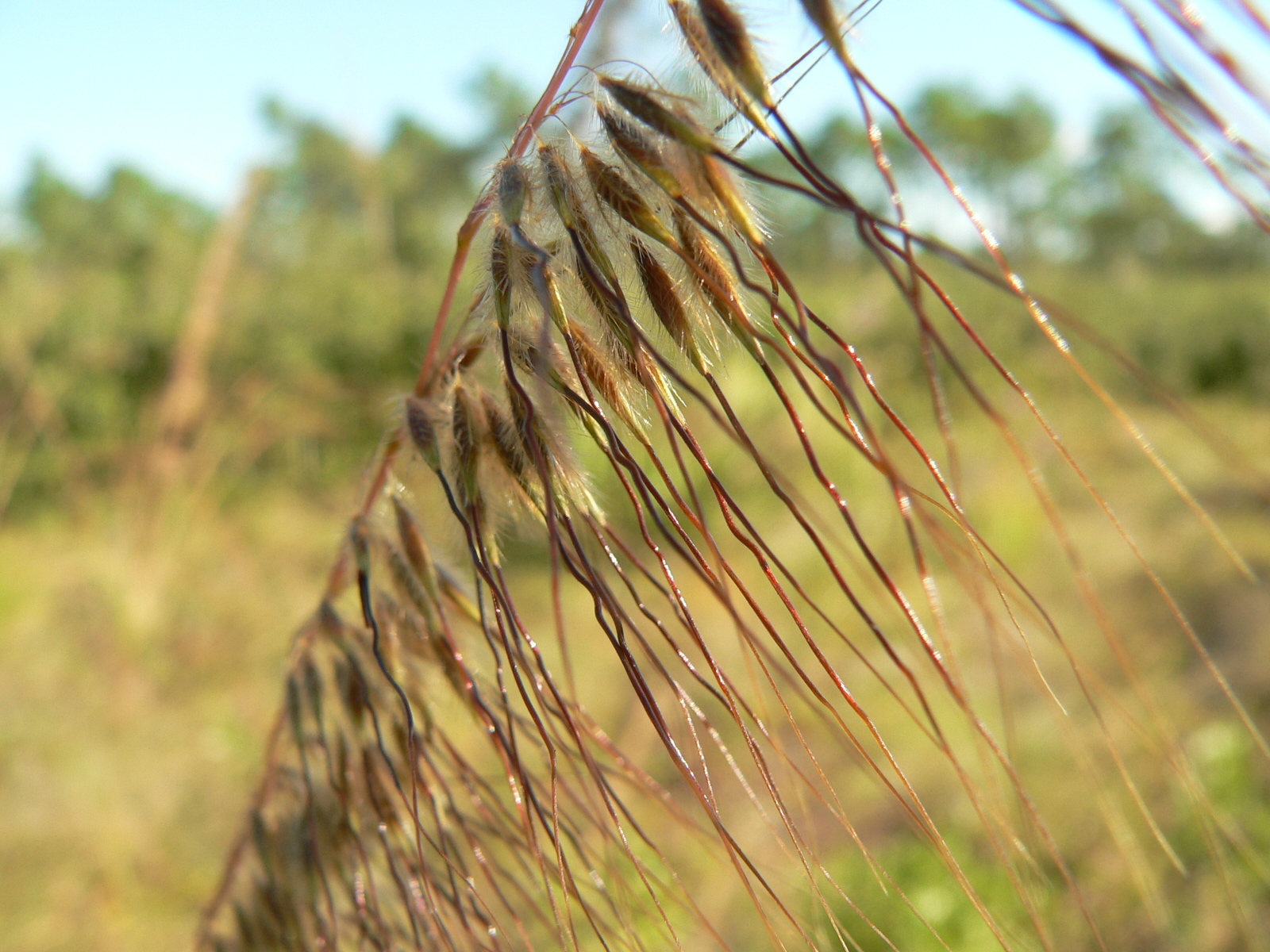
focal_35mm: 36
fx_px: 1321
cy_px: 476
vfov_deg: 39.7
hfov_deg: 51.4
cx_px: 635
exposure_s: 1/320
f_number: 4
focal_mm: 6
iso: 100
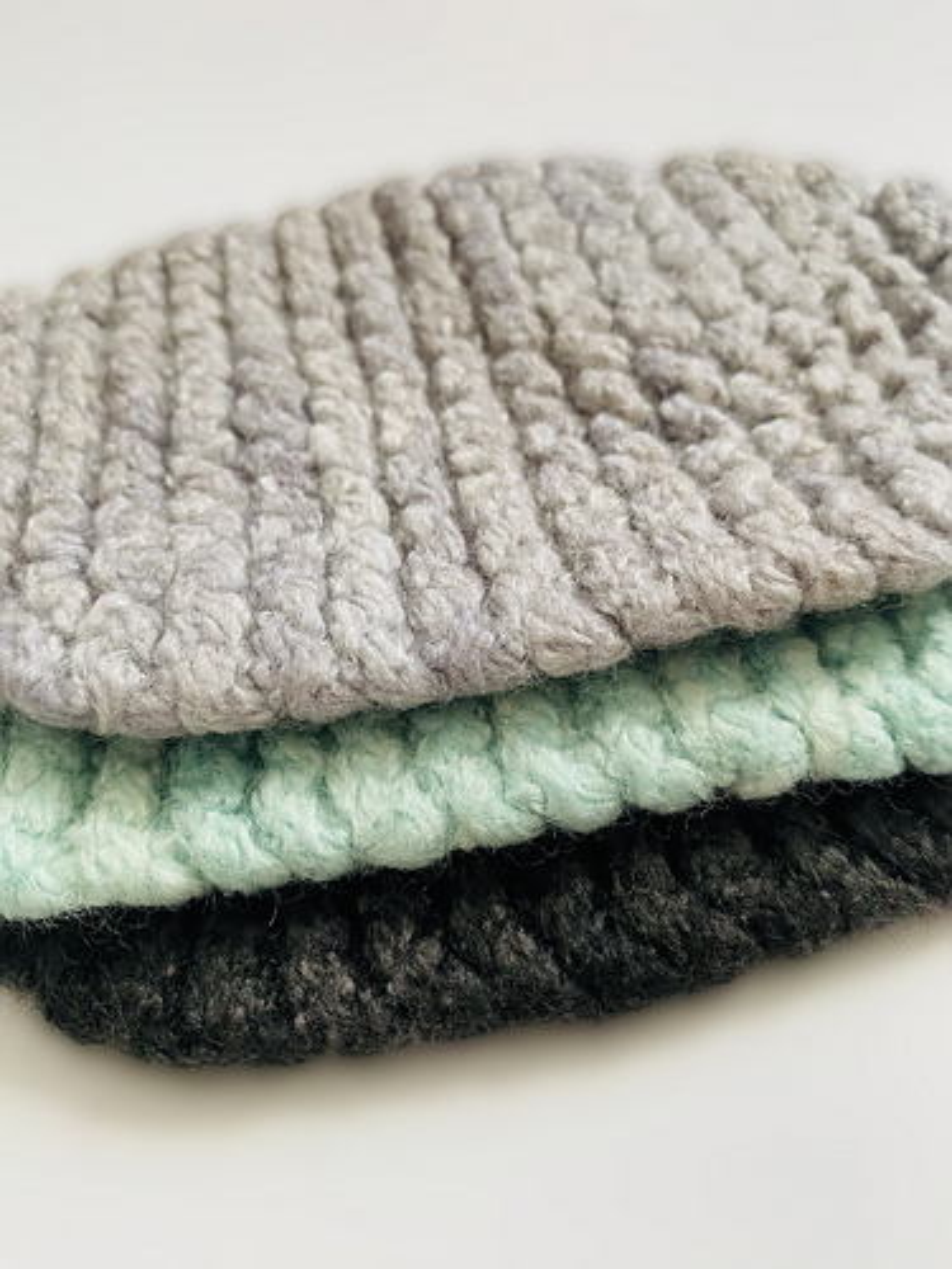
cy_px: 634
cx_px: 476
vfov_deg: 67.3
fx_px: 953
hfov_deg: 53.1
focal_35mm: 26
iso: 125
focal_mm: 4.25
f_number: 1.8
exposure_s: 1/71
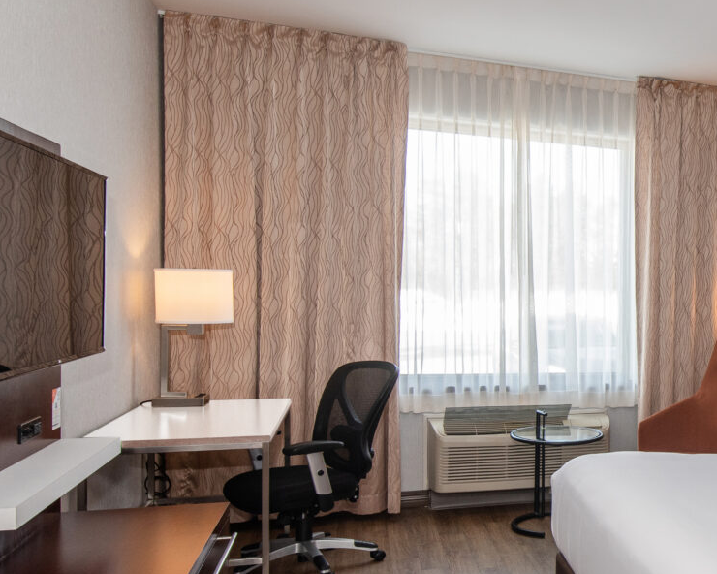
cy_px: 333
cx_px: 742
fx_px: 828
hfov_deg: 40.1
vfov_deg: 38.1
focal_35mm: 39
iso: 320
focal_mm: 15
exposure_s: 1/25
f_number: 8
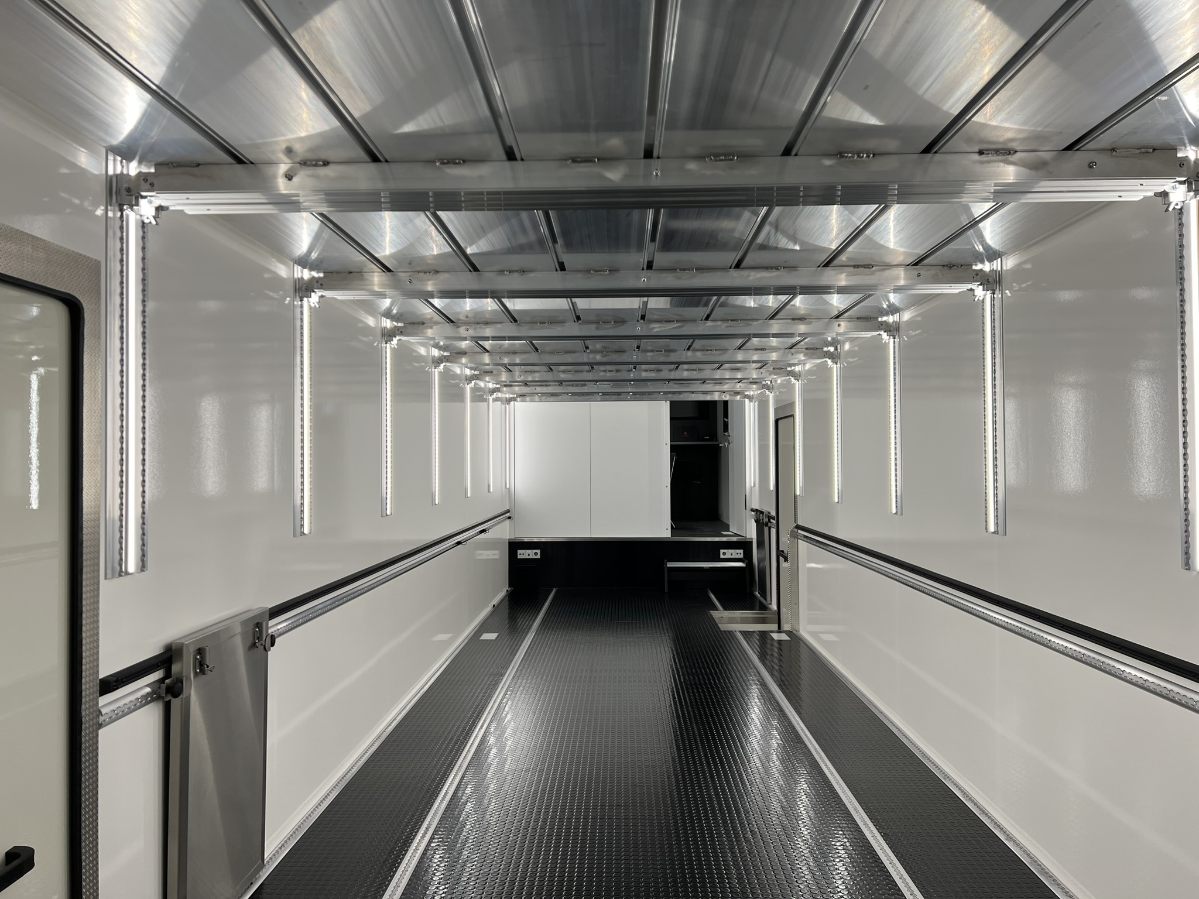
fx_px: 901
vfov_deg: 53.1
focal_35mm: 26
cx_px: 600
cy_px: 450
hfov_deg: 67.3
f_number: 1.5
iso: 40
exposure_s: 1/100
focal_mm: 5.7
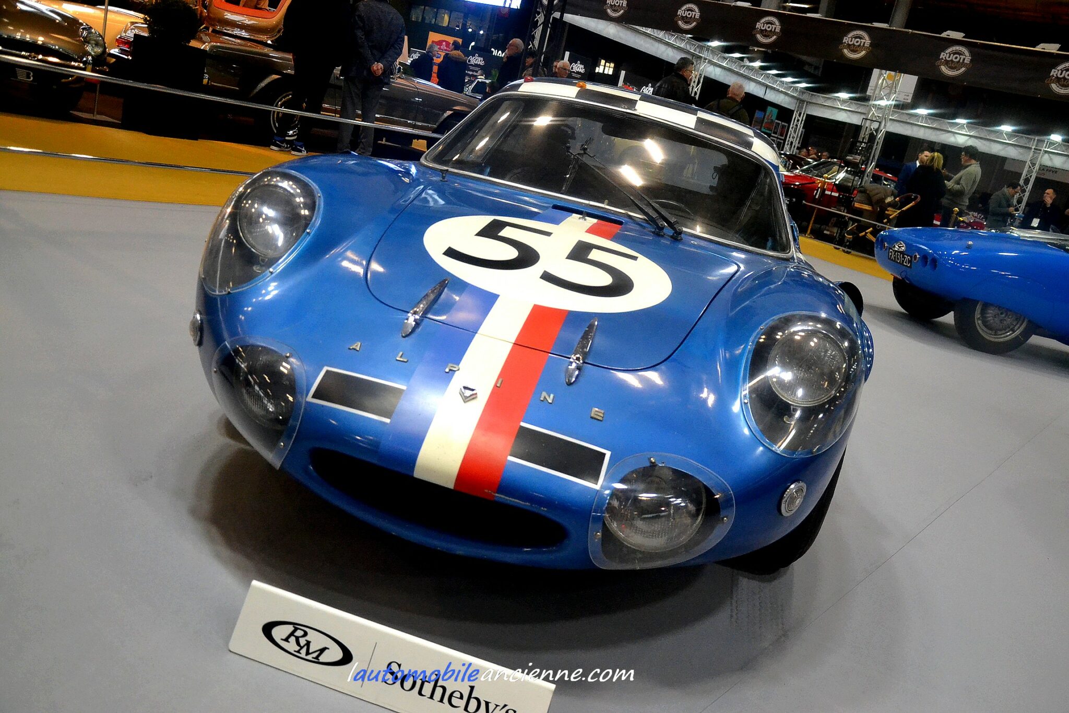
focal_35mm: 32
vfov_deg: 41.7
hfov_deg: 59.5
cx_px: 534
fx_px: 935
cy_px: 356
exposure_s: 1/500
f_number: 3.8
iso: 2500
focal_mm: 21
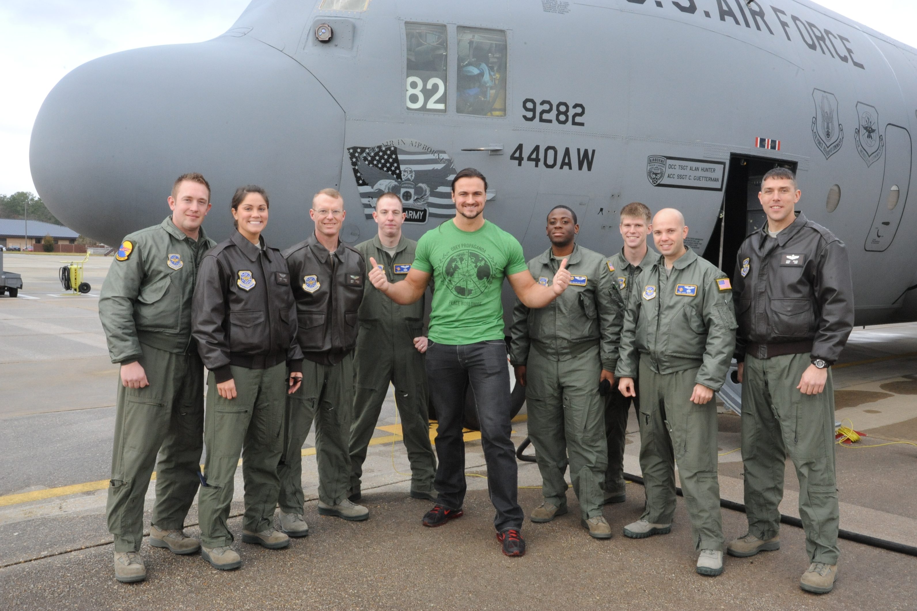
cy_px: 306
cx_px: 458
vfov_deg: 38.9
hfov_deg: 55.8
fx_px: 866
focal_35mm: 34
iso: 3200
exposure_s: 1/125
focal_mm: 34
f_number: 25
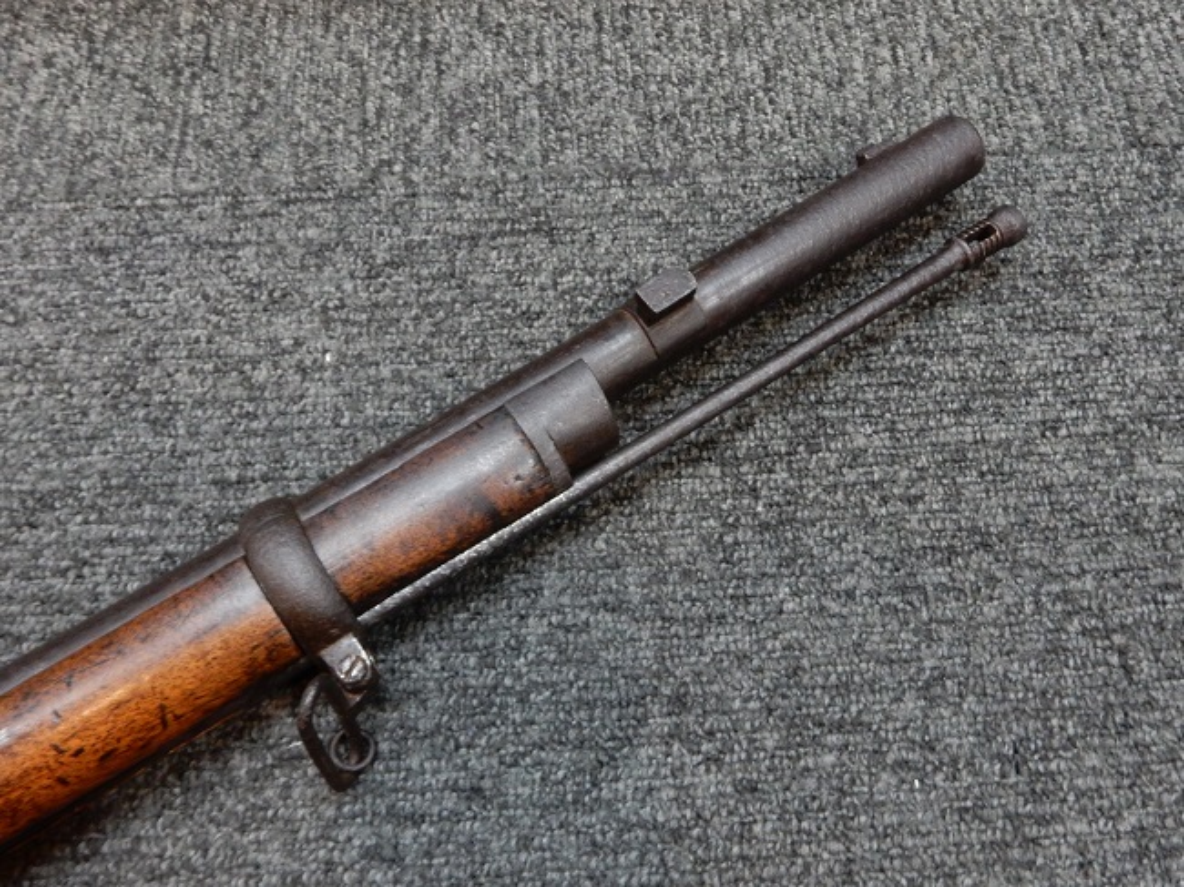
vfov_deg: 46.8
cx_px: 592
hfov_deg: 60.0
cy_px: 444
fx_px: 1026
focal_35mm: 30
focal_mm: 5.4
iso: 500
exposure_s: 1/8
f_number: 4
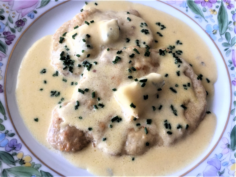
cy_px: 88
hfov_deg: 61.7
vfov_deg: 48.2
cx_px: 118
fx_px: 198
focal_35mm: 29
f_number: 2.2
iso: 50
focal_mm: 4.15
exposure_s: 1/100
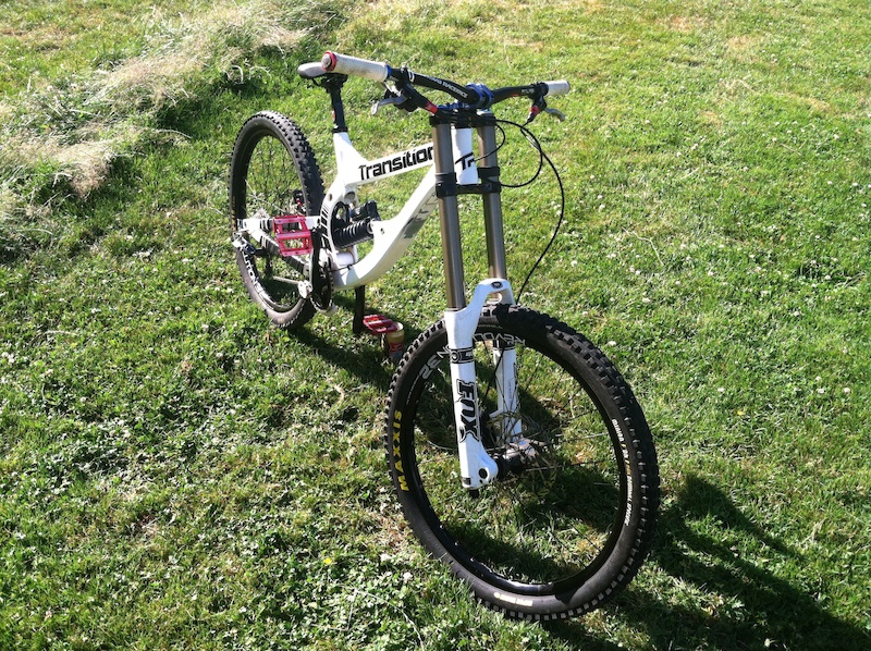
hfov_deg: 52.7
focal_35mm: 35
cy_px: 326
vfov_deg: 40.6
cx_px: 436
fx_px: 880
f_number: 2.8
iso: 80
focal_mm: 3.85
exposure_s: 1/390
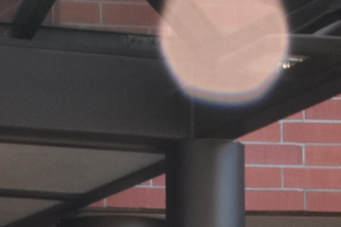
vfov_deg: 4.4
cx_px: 324
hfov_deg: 6.9
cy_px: 679
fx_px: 2823
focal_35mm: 298
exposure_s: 1/320
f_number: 8
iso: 800
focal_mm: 32
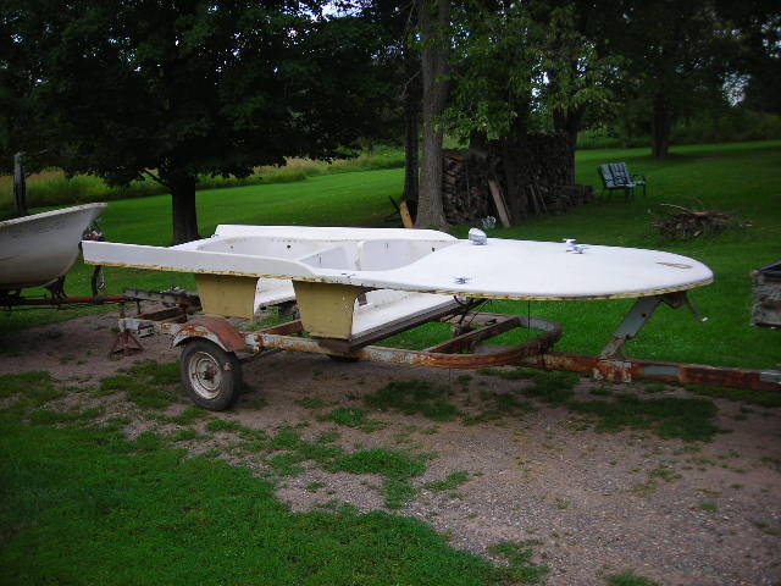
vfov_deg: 37.7
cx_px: 390
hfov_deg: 49.0
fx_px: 857
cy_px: 293
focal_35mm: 38
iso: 50
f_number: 3.2
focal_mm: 6.3
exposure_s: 1/72.4
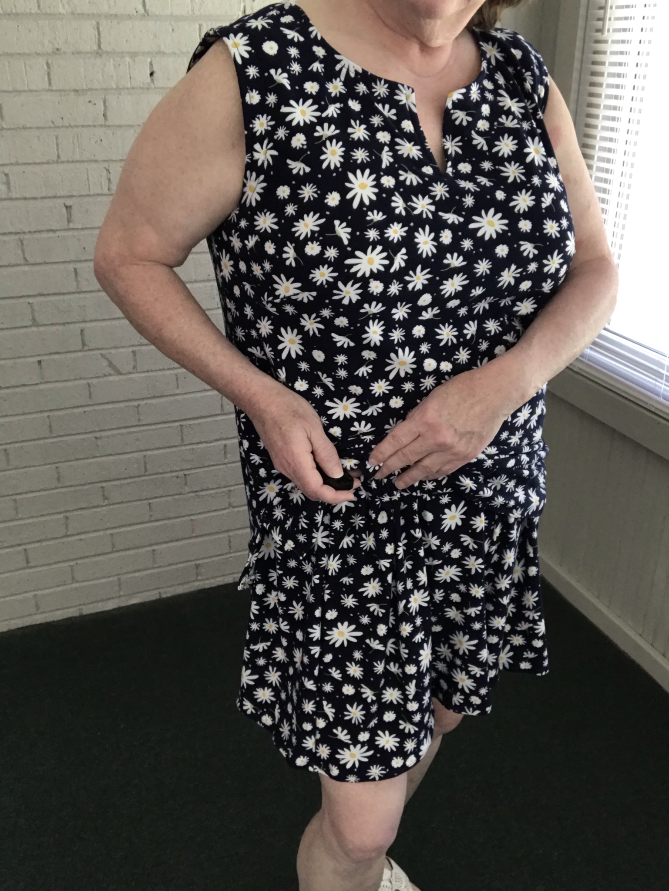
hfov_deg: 44.2
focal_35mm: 32
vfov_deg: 56.8
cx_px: 334
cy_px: 446
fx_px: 824
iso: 125
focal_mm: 2.87
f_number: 2.2
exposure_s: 1/30
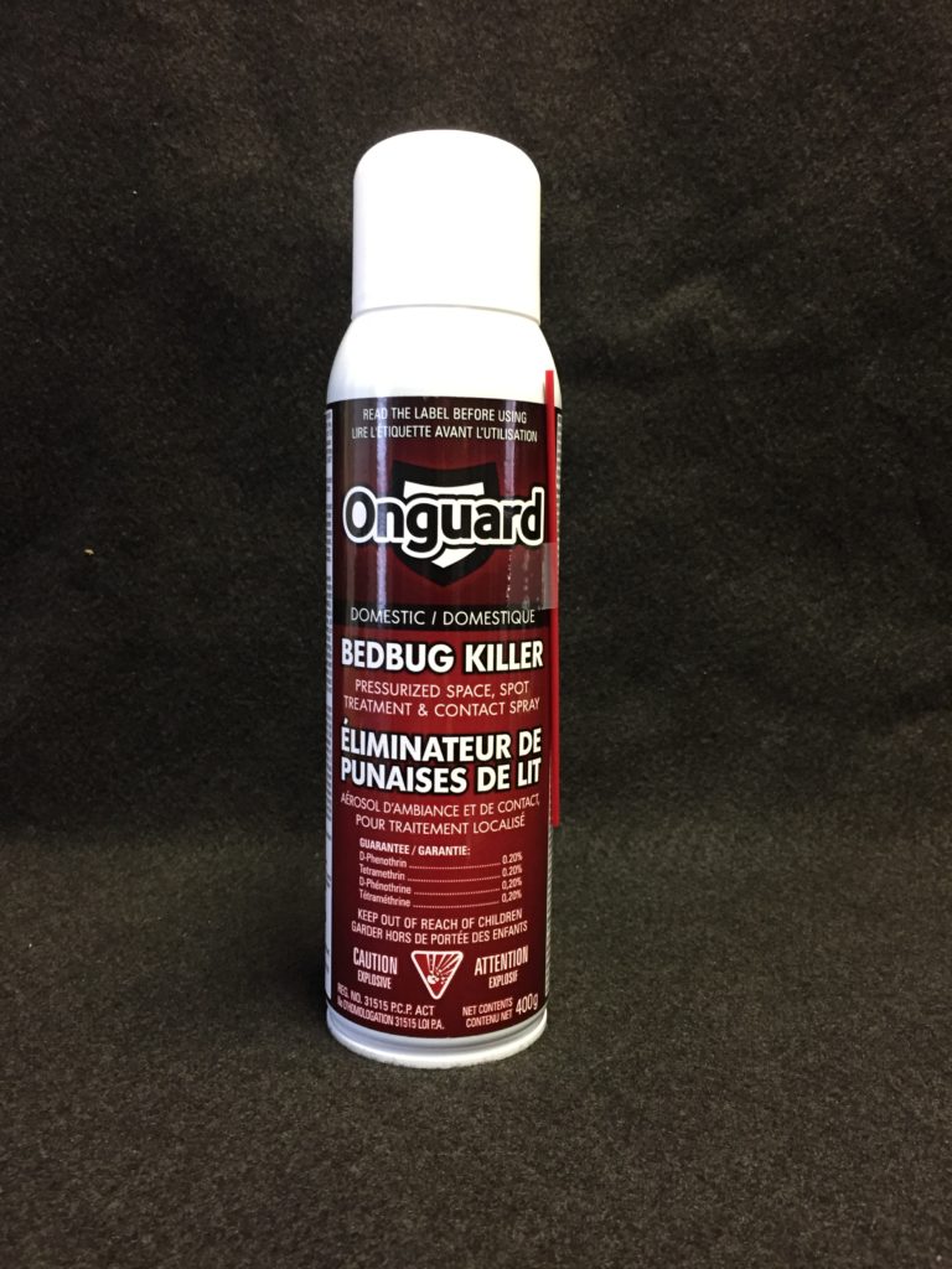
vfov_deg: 61.7
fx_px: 1063
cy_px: 634
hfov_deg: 48.2
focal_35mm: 29
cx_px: 476
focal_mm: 4.15
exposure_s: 1/17
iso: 250
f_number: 2.2
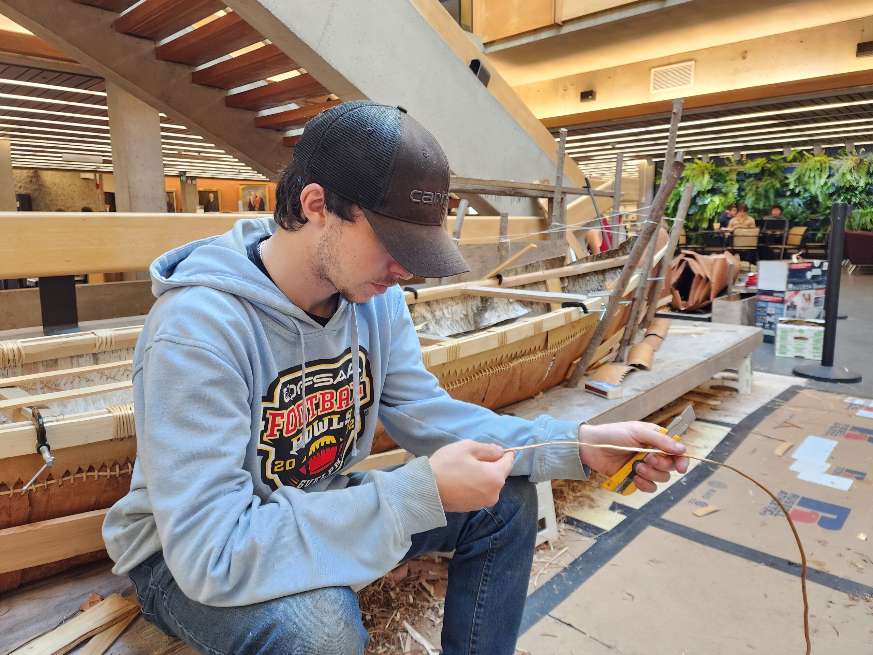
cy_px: 328
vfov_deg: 58.9
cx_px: 436
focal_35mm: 23
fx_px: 580
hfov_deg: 73.9
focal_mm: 6.4
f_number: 1.8
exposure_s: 1/120
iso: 250
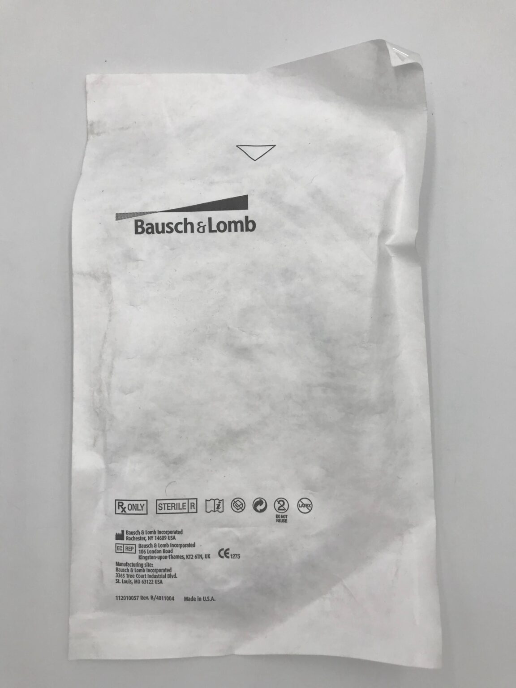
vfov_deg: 63.4
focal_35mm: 28
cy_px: 344
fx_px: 557
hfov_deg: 49.7
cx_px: 258
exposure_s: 1/273
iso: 20
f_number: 1.8
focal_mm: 3.99
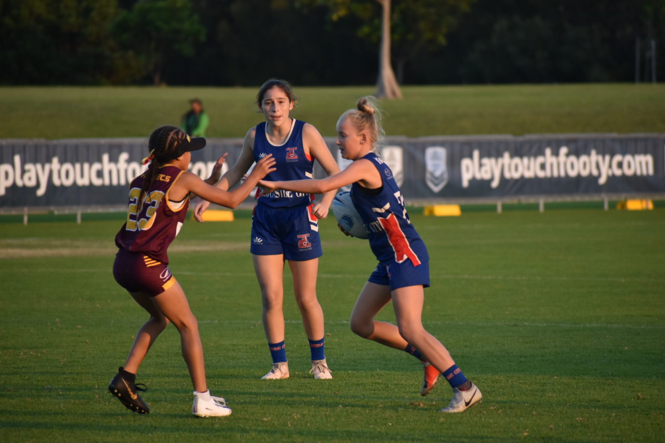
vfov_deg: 3.8
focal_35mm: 360
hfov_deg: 5.7
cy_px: 222
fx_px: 6649
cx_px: 332
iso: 720
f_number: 6
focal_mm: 240
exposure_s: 1/1000
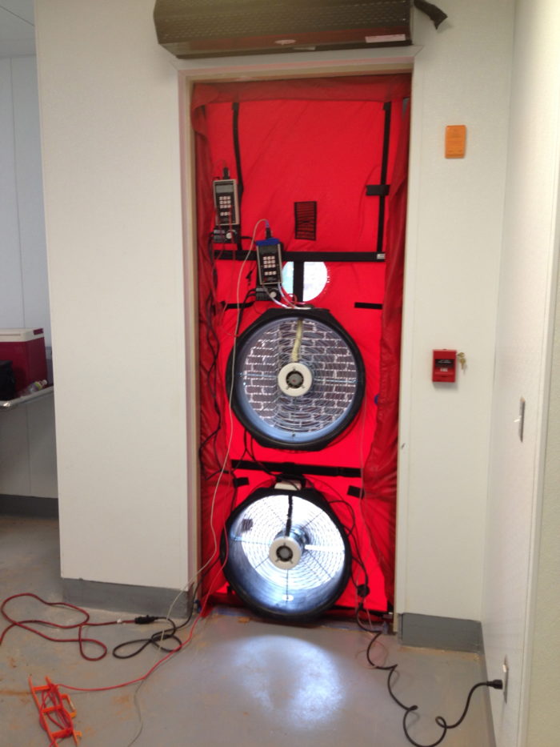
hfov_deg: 40.7
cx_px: 280
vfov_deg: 52.6
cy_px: 374
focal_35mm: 35
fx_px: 755
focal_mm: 4.28
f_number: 2.4
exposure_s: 1/30
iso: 80
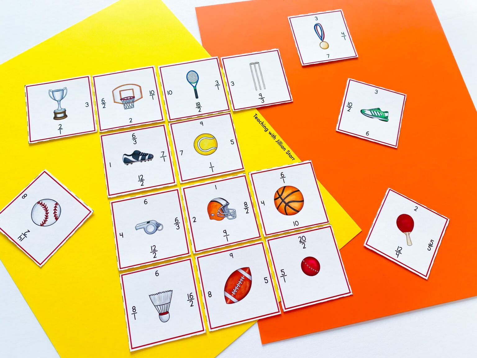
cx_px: 238
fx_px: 358
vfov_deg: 53.1
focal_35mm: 26
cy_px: 179
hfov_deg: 67.3
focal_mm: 4.25
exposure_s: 1/120
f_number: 1.8
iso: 64
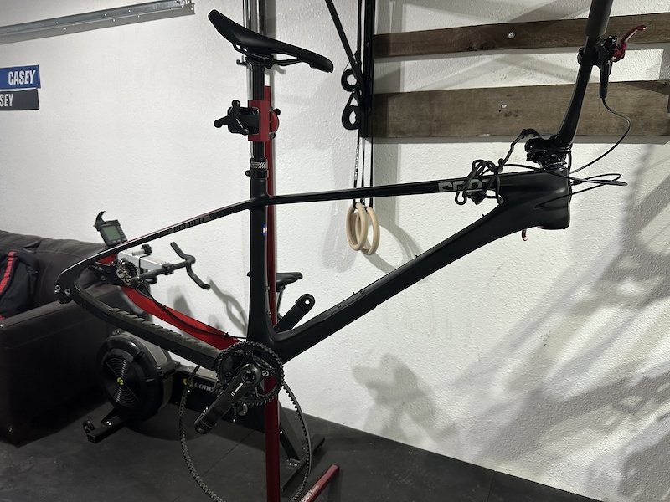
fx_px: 465
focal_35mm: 24
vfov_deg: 56.8
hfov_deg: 71.6
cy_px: 251
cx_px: 335
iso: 250
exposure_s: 1/60
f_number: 1.78
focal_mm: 6.86
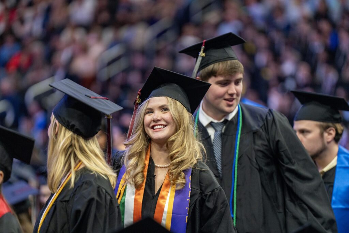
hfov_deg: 10.3
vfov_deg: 6.9
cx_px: 174
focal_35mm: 200
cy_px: 116
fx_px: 1939
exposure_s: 1/250
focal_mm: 200
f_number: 2.8
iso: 2500
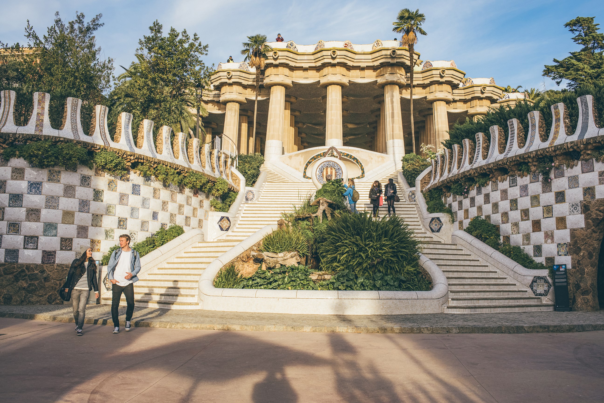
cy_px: 202
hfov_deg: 54.4
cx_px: 302
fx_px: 587
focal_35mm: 35
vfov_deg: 37.9
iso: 200
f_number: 10
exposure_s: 1/200
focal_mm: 35
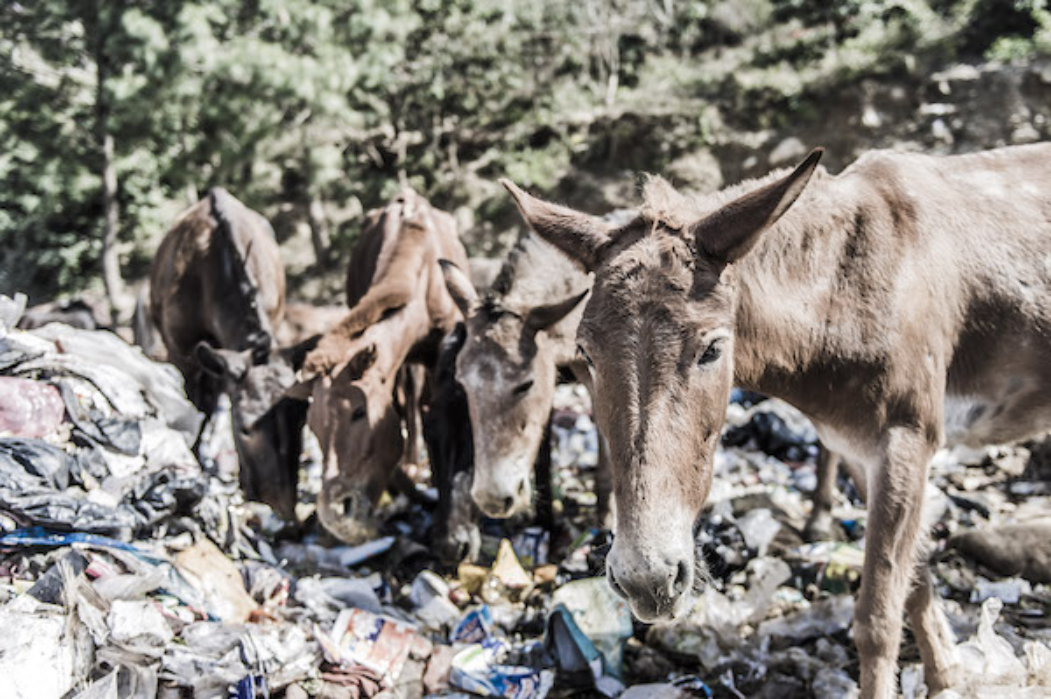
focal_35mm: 32
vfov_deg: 41.0
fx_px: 933
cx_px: 526
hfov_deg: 58.8
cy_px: 350
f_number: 2.8
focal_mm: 32
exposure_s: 1/1250
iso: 200
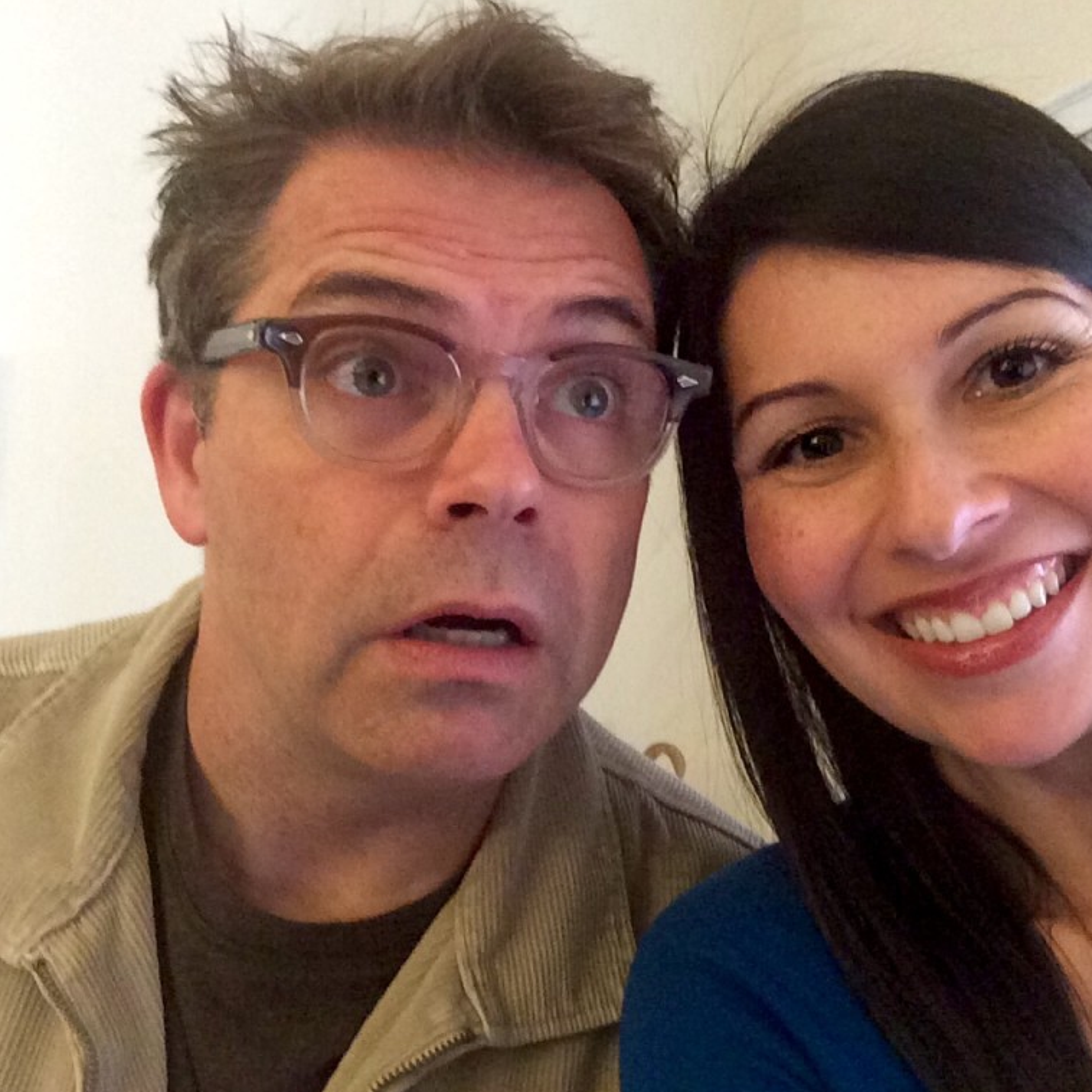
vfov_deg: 44.9
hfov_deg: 44.9
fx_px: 1321
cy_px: 549
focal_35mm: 37
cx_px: 573
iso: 400
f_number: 2.4
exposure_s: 1/15
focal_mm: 2.15
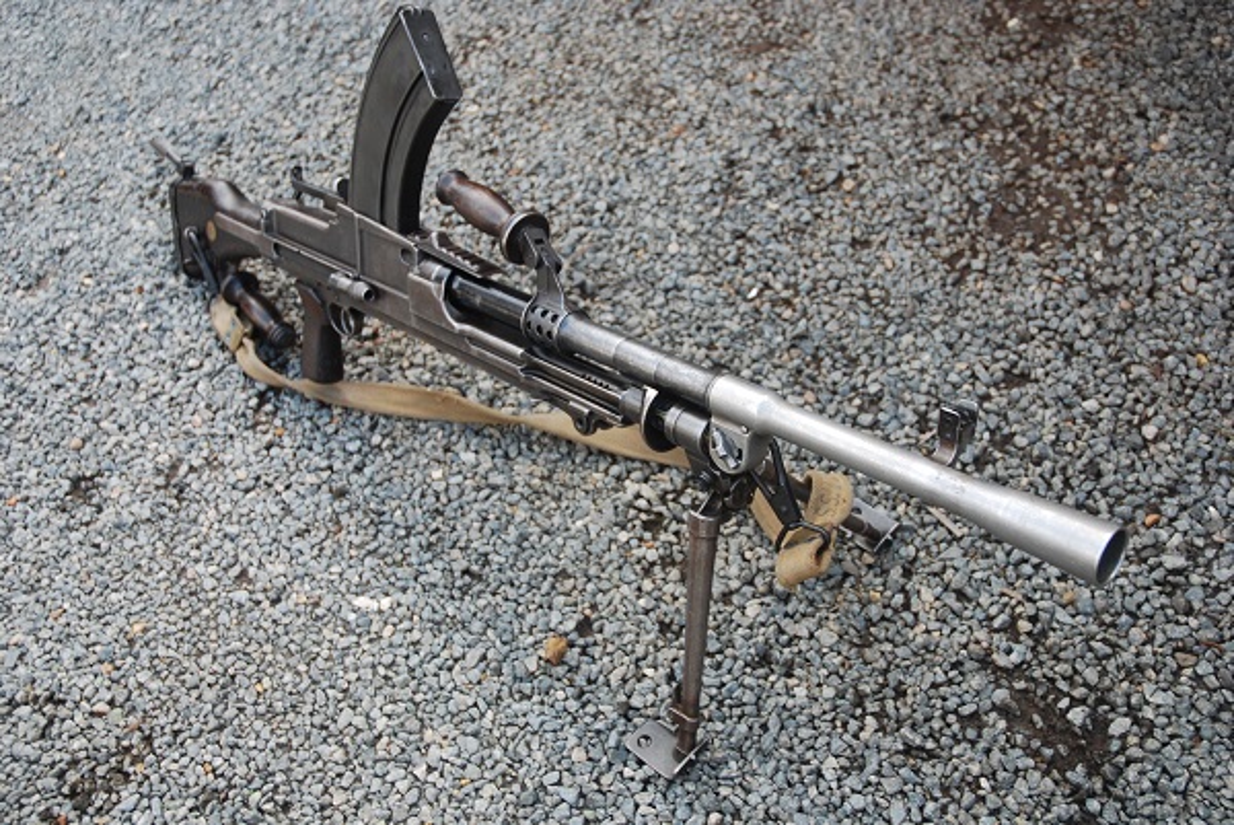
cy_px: 412
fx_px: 1235
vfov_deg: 36.9
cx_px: 617
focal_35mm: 36
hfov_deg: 53.1
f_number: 4.5
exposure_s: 1/80
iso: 200
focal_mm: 24
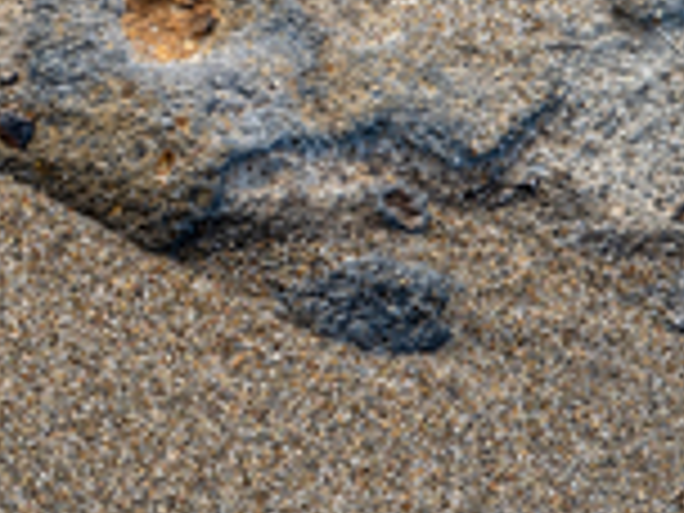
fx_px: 3695
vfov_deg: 7.8
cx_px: -472
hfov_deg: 10.1
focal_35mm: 187
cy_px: -196
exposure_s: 1/80
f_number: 11
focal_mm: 50
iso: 50
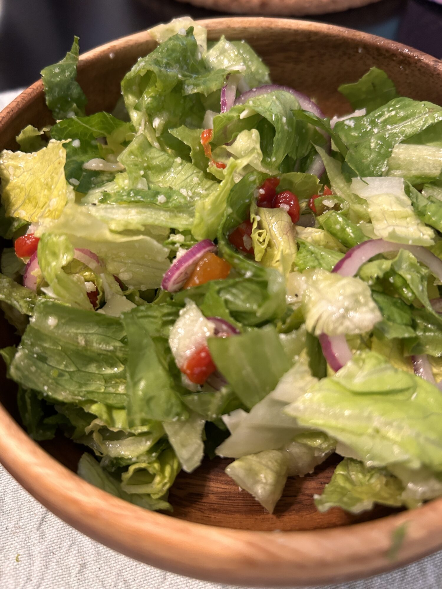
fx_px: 443
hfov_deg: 53.1
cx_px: 221
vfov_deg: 67.3
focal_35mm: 26
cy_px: 294
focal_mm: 5.7
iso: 400
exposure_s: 1/40
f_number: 1.5
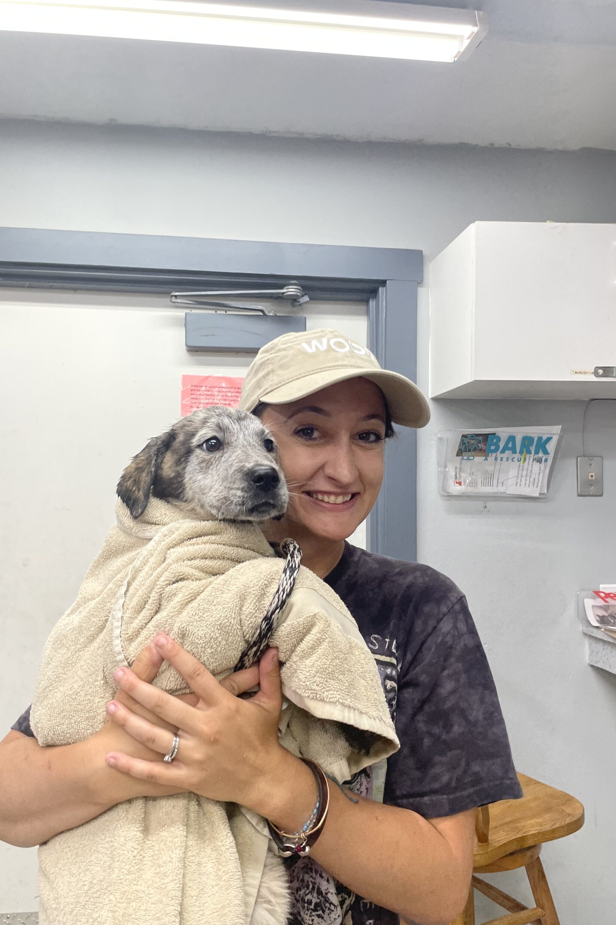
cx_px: 284
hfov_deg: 46.4
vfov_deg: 65.5
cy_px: 477
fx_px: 719
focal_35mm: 28
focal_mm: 4.2
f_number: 1.6
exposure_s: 1/120
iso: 80
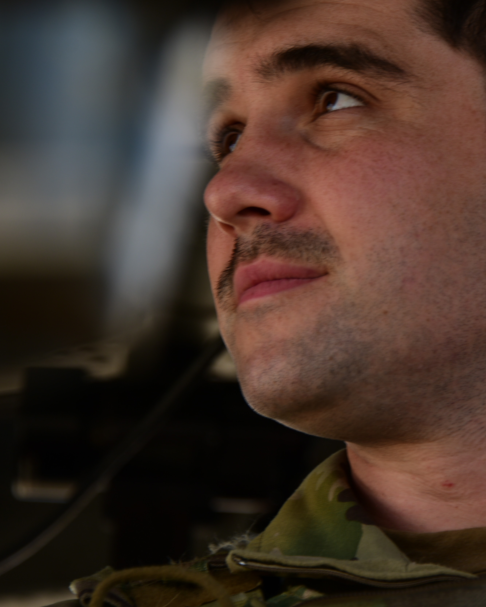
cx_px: 480
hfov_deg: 4.7
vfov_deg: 5.8
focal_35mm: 331
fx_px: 5951
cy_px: 302
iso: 80
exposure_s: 1/80
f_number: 5.6
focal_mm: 160
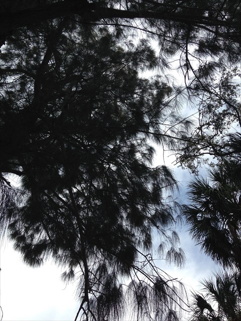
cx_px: 120
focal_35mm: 33
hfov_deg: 42.9
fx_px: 306
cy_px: 160
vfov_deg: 55.4
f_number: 2.4
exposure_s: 1/1130
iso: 50
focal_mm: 4.12
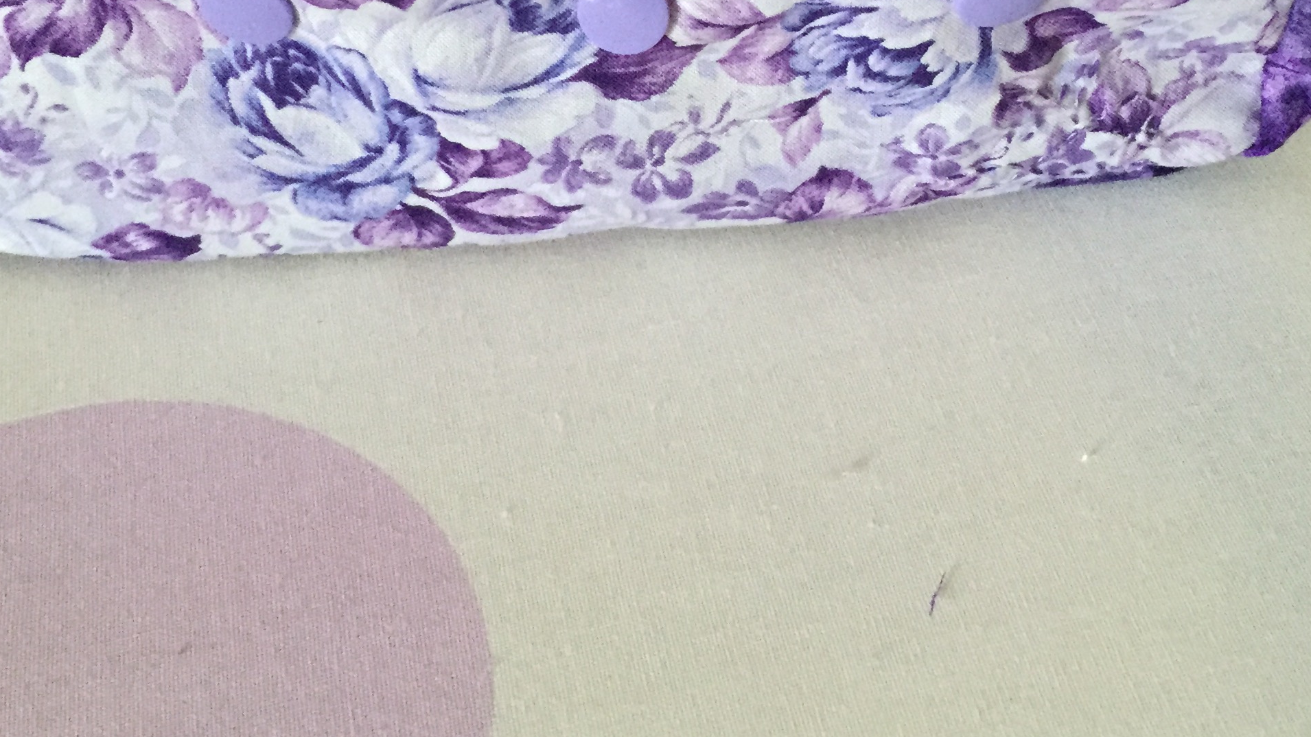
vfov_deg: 21.6
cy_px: 54
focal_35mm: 54
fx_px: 1877
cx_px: 688
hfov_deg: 38.5
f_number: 2.2
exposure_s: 1/15
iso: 400
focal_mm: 4.15
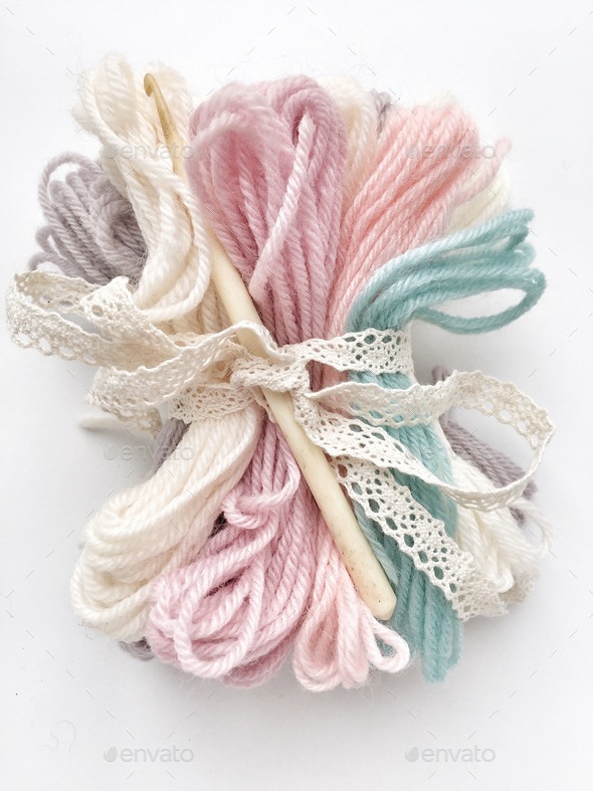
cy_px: 396
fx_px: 663
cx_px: 296
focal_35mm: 29
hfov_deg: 48.2
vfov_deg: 61.7
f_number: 2.2
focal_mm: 4.15
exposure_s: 1/293
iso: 32
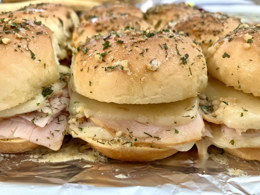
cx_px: 130
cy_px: 98
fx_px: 210
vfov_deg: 49.7
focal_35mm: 28
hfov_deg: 63.4
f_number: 1.8
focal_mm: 3.99
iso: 320
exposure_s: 1/60
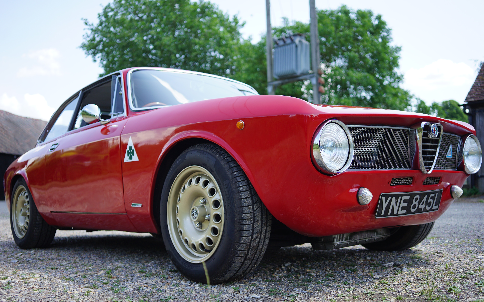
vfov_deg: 35.3
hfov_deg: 54.0
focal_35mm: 36
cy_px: 159
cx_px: 242
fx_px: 475
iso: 100
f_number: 2.8
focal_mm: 35
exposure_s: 1/500
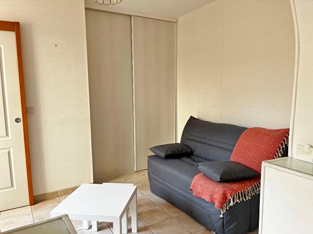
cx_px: 156
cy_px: 117
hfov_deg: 67.3
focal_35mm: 26
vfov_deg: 53.1
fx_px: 235
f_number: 1.6
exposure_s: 1/122
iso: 50
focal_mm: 5.1
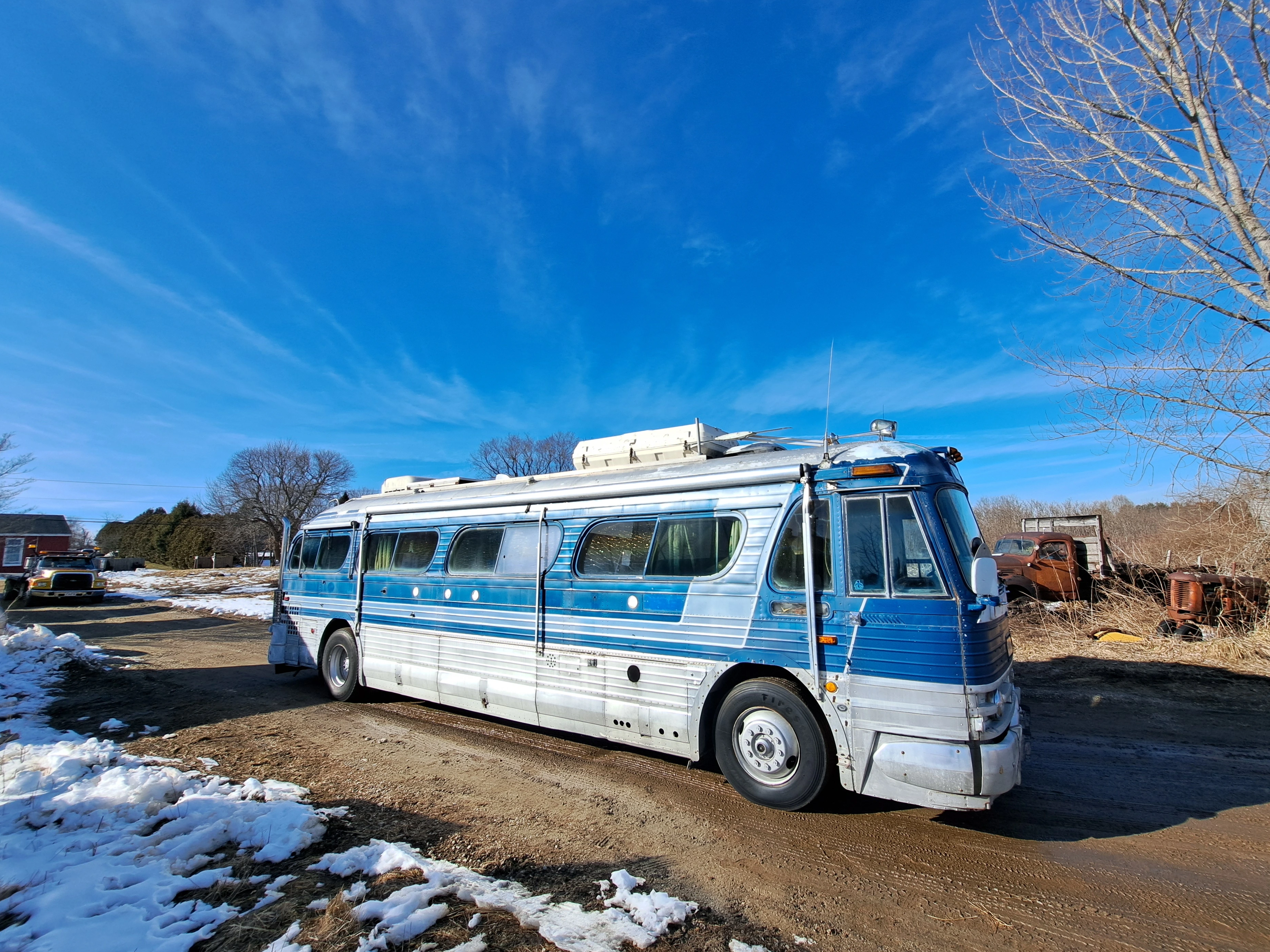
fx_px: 514
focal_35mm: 14
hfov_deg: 101.9
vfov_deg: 85.7
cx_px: 682
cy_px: 472
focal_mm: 1.74
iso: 50
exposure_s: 1/1403
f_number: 2.2
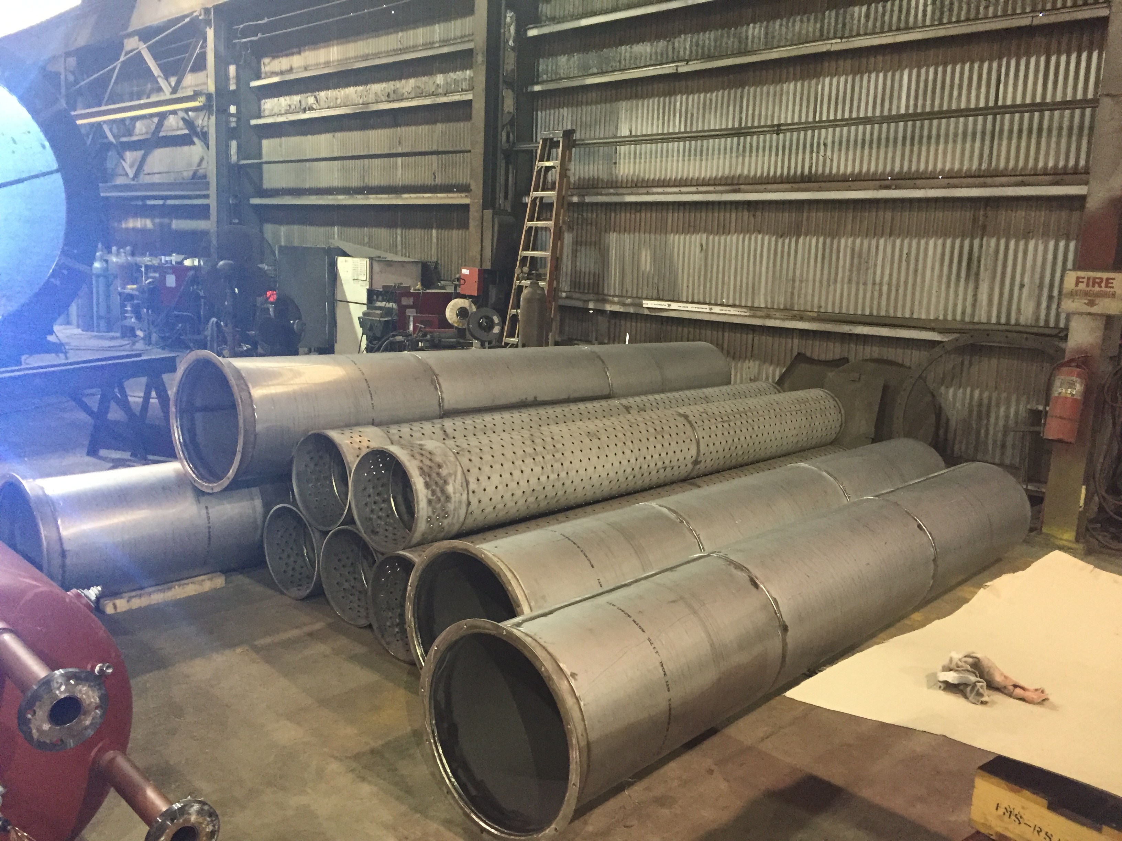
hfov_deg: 61.7
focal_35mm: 29
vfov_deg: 48.2
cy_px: 420
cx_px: 561
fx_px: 940
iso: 250
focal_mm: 4.15
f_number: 2.2
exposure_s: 1/30
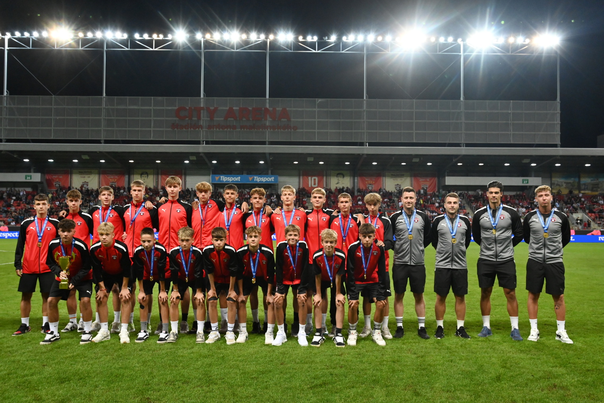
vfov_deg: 42.9
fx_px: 512
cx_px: 302
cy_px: 202
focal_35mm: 30
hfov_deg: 61.1
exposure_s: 1/1000
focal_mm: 30.5
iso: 5000
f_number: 5.6
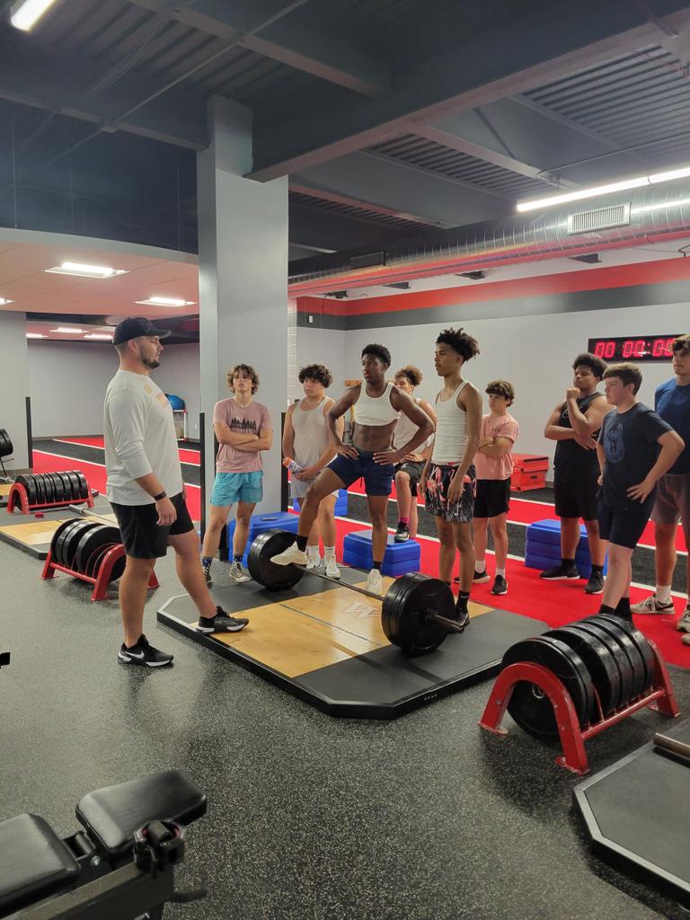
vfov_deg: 67.3
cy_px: 460
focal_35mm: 26
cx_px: 345
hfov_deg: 53.1
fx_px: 691
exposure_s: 1/40
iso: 200
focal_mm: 5.4
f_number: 1.8
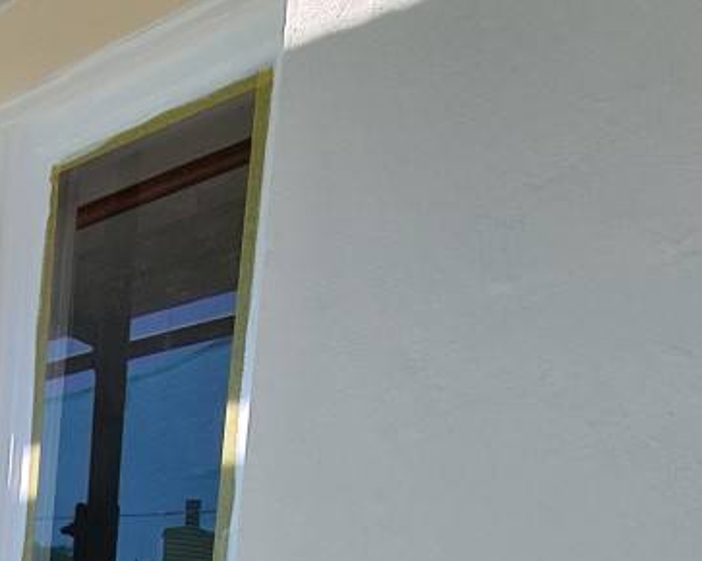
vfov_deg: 23.3
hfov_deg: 31.2
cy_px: 890
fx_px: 1018
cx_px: -164
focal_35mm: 49
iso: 50
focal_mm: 2.2
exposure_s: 1/1388
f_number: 2.2
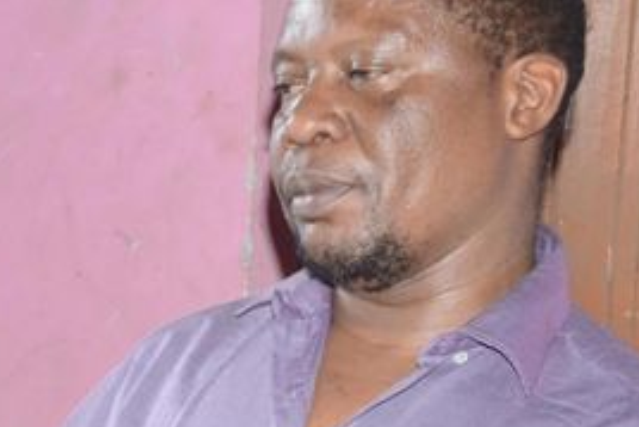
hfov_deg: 9.6
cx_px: -277
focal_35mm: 208
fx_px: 3698
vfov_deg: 6.4
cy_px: 797
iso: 800
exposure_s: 1/80
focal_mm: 31
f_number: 6.3
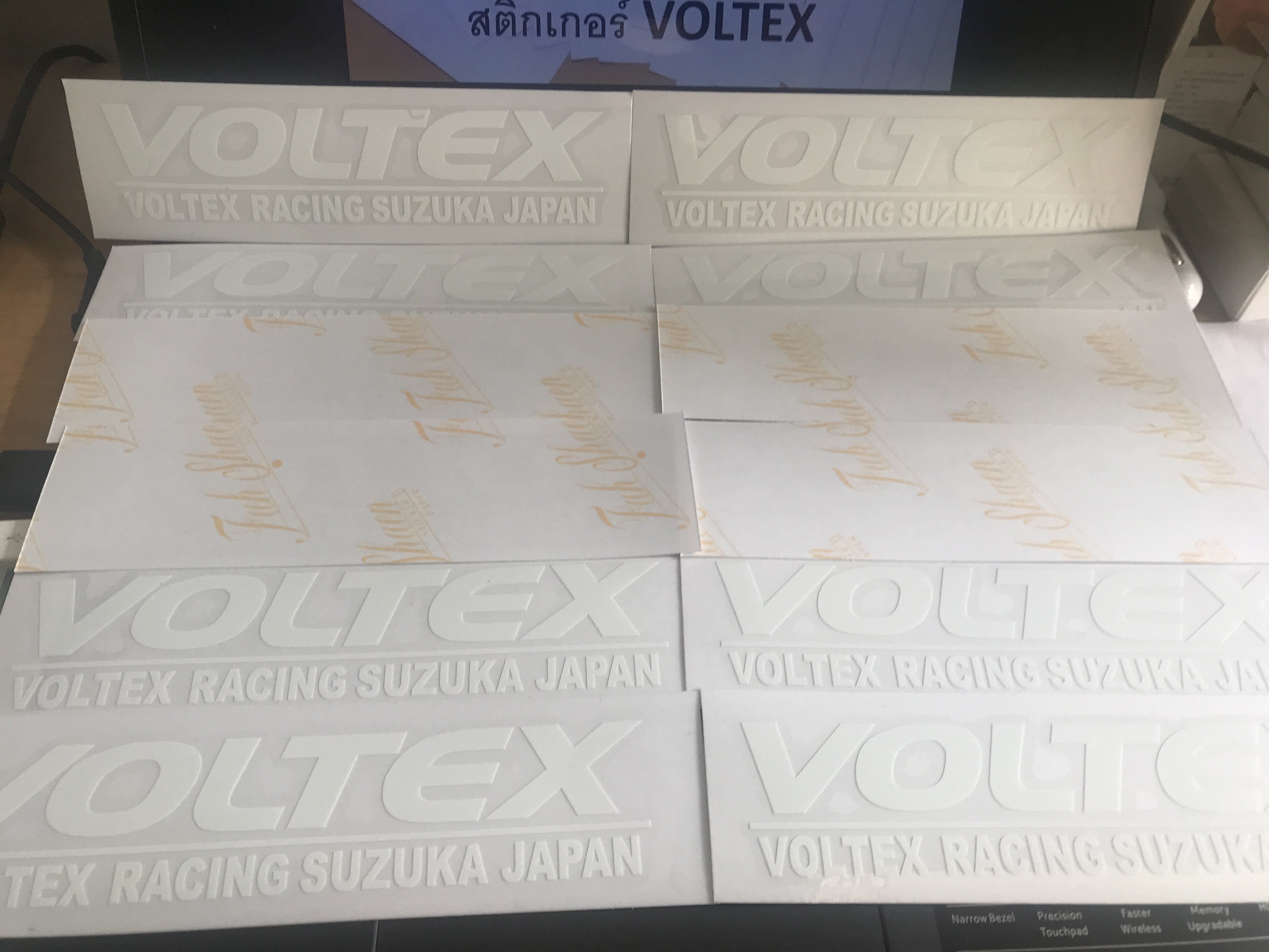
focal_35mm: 28
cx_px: 634
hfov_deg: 63.4
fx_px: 1026
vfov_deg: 49.7
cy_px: 476
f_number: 1.8
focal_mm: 3.99
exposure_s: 1/50
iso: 32
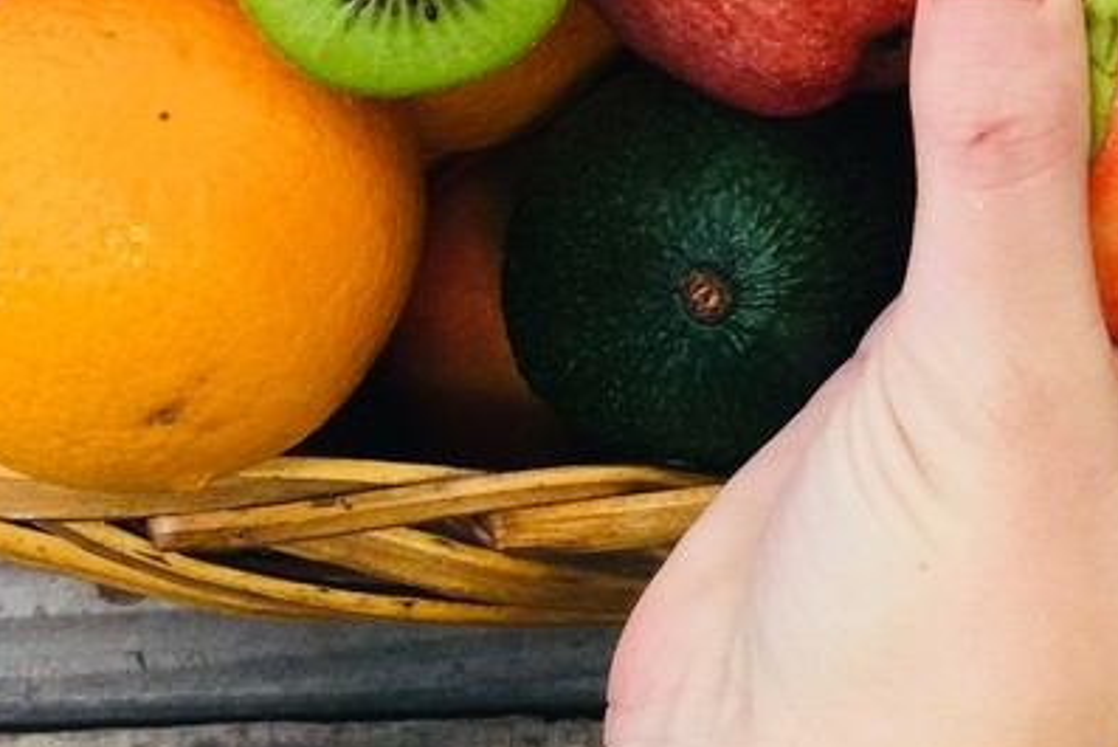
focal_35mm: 76
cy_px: -209
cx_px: 927
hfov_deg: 26.1
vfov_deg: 17.0
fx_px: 2361
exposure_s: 1/30
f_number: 2.2
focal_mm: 4.15
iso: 32
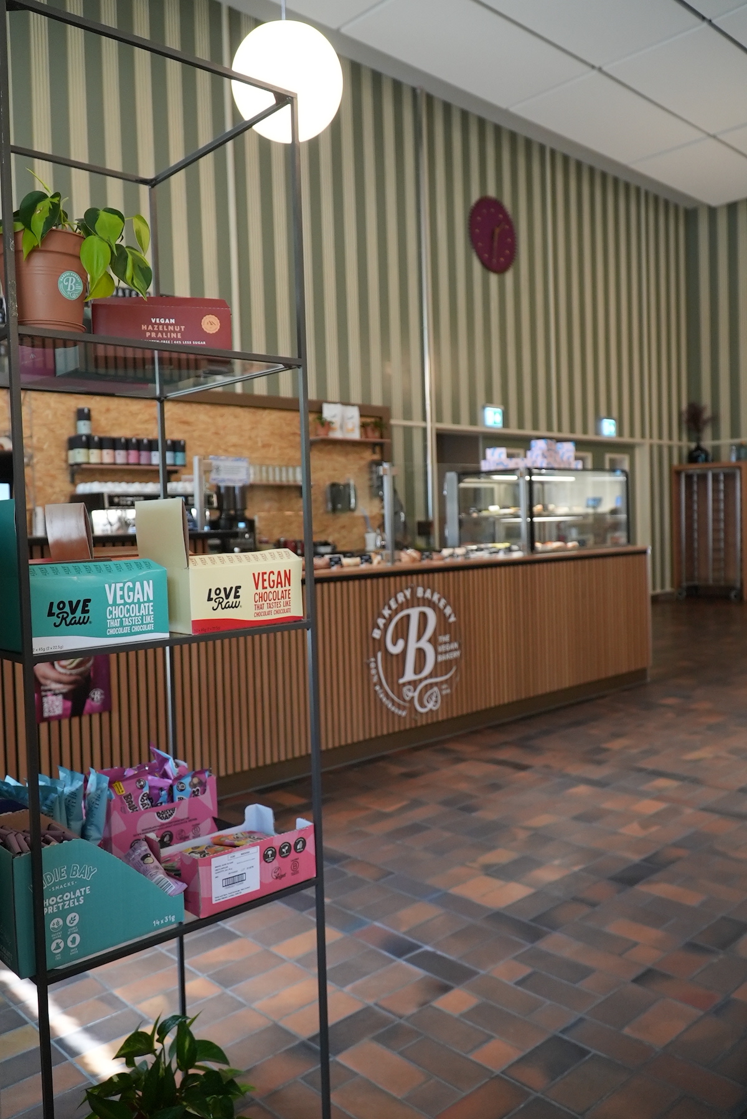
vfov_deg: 67.4
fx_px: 839
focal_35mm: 27
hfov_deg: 48.0
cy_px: 560
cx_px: 374
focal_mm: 18
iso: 1600
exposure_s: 1/160
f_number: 4
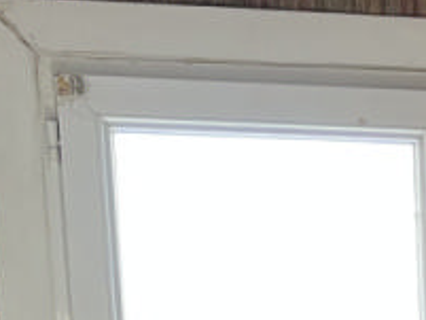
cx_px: 820
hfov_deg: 9.9
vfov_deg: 7.2
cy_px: 896
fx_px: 2290
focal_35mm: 186
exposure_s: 1/121
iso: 50
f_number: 1.5
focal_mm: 5.7
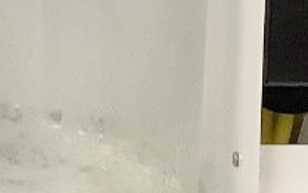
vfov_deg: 8.0
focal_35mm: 161
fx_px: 1353
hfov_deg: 12.8
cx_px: -1
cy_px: -74
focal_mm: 3.3
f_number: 2.4
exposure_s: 1/60
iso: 125
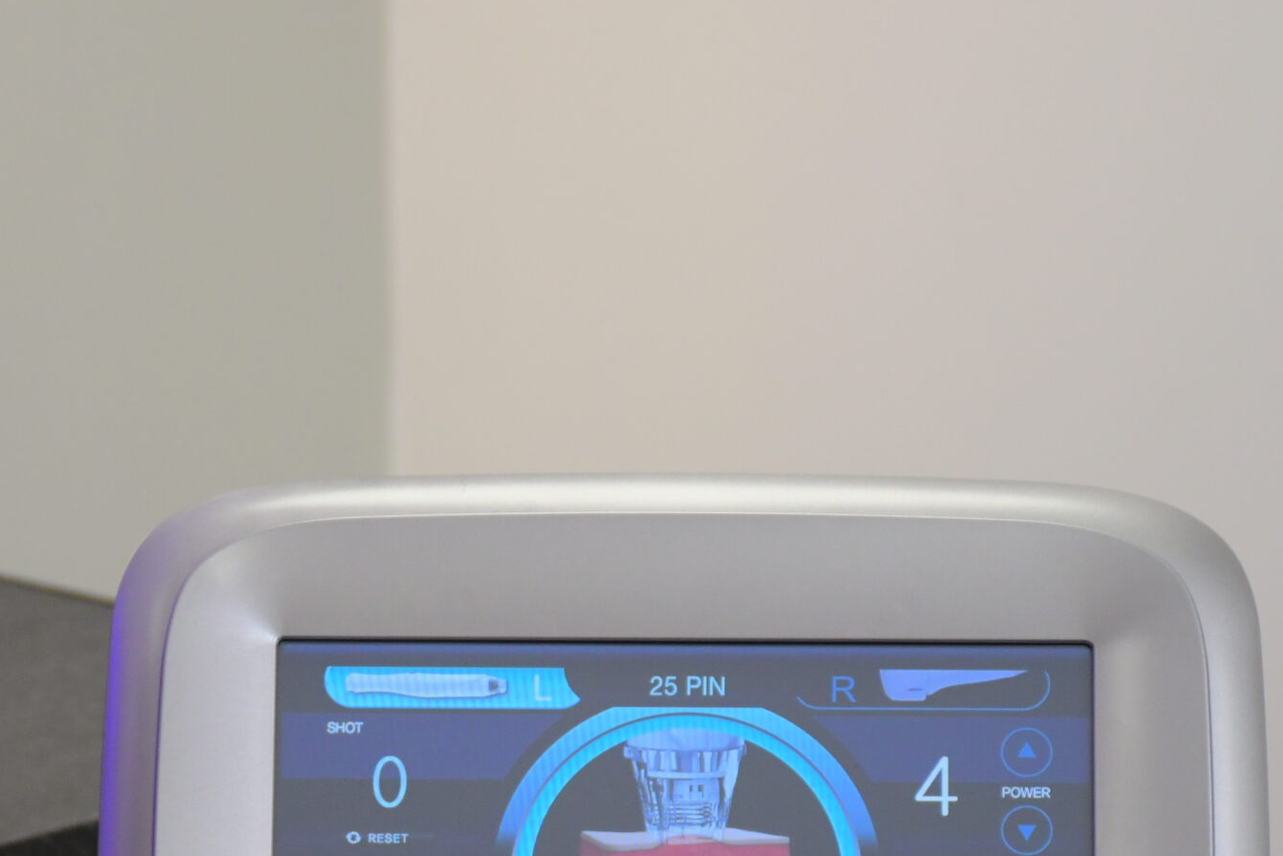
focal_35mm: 242
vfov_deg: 5.7
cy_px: 751
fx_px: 8626
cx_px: 421
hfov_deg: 8.5
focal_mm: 85
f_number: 5.3
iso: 900
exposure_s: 1/250
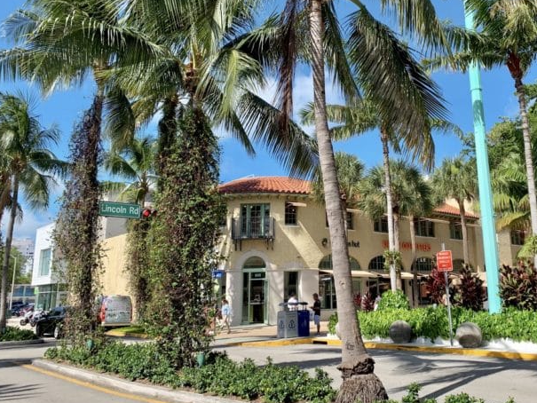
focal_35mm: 33
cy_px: 180
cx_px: 332
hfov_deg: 54.8
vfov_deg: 42.9
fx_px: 512
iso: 25
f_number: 1.8
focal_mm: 4.25
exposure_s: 1/1536
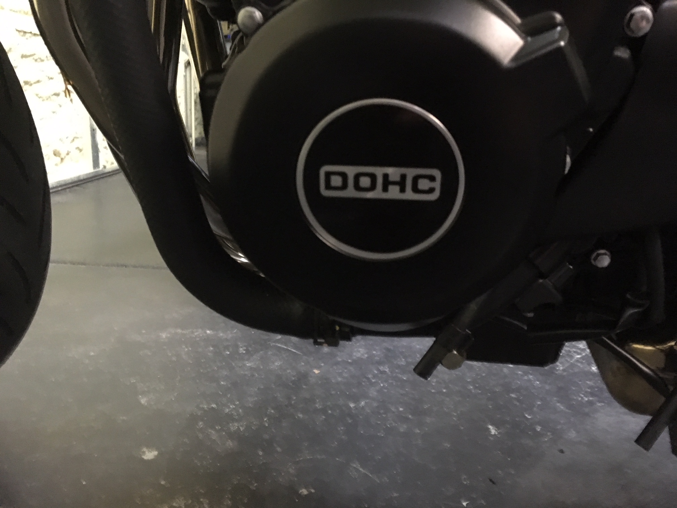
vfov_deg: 48.2
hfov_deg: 61.7
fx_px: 567
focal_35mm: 29
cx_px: 338
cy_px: 254
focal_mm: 4.15
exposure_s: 1/15
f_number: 2.2
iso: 640
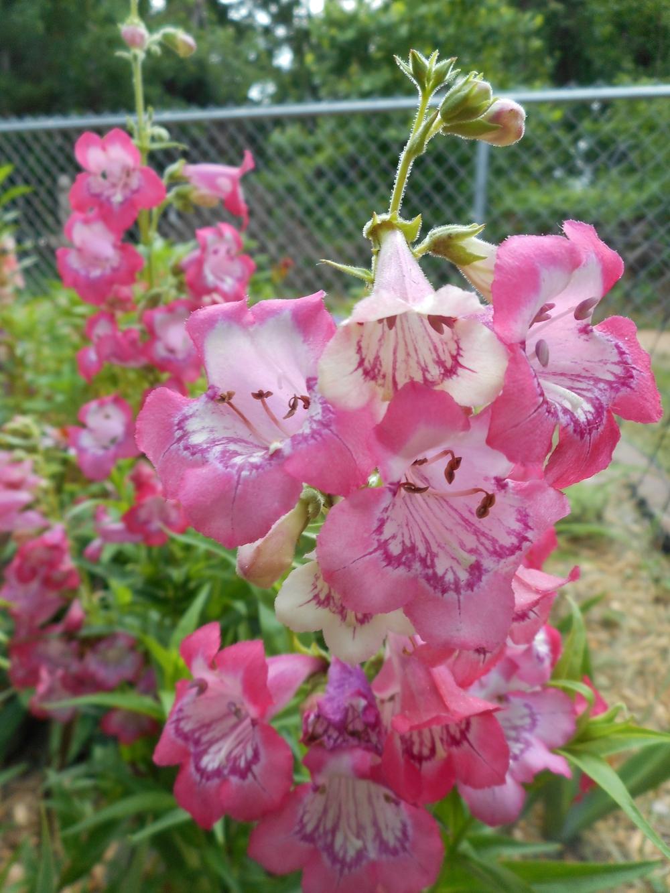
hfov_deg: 54.9
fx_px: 645
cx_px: 335
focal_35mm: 25
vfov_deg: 69.4
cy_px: 446
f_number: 3.7
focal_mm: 4.5
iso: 80
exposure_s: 1/80
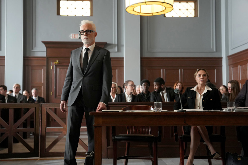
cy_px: 82
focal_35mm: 48
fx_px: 331
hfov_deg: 41.1
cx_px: 124
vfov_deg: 28.1
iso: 1600
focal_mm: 48
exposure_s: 1/125
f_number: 2.8
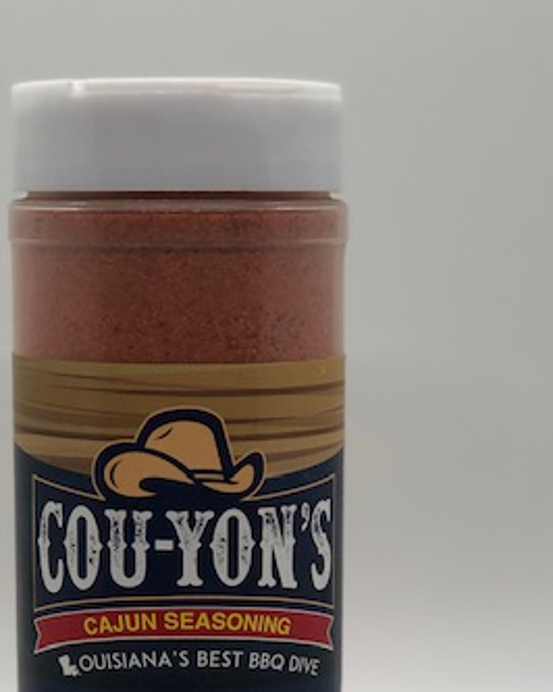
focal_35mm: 107
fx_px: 2191
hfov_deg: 14.4
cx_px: 231
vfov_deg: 17.8
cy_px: 559
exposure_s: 1/30
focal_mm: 6.6
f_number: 2.8
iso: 20
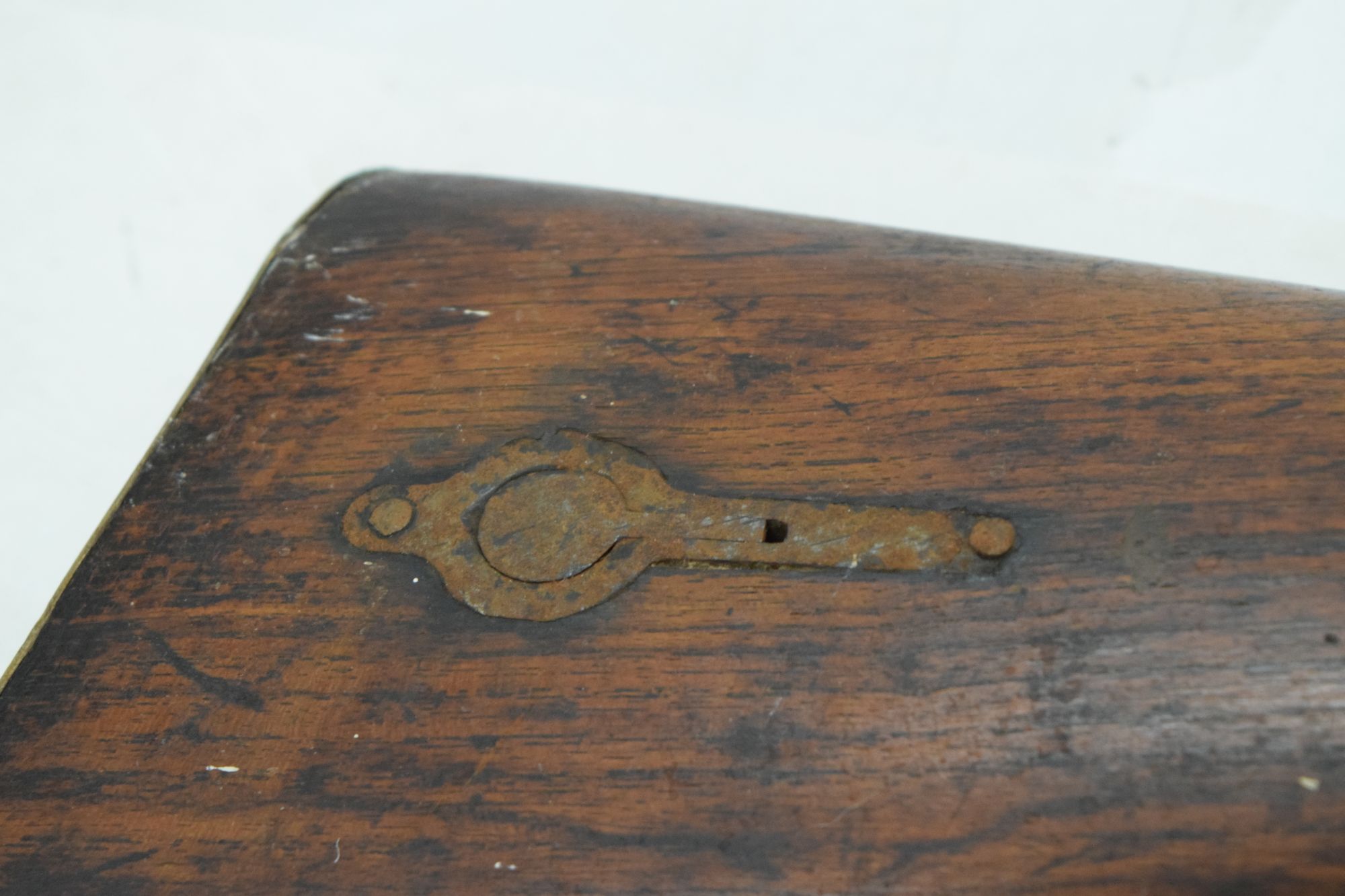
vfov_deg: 16.6
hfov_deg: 24.6
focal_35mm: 82
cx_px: 672
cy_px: 448
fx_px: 3082
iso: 3200
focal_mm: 55
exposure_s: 1/125
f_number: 8
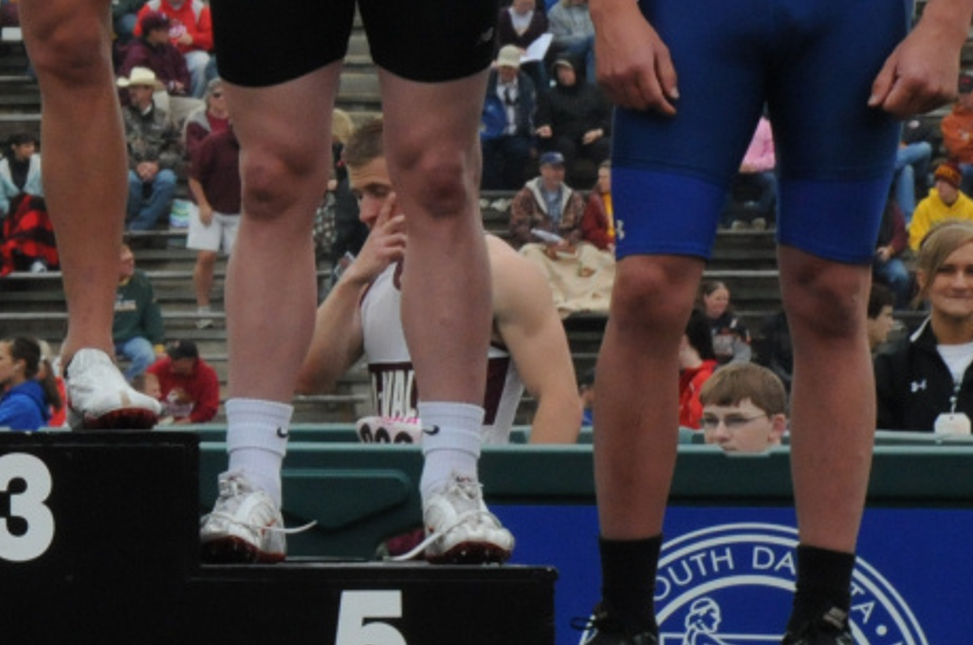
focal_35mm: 416
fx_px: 11214
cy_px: -100
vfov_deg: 3.3
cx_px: -546
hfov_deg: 4.9
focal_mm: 85
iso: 1000
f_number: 10
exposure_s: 1/400
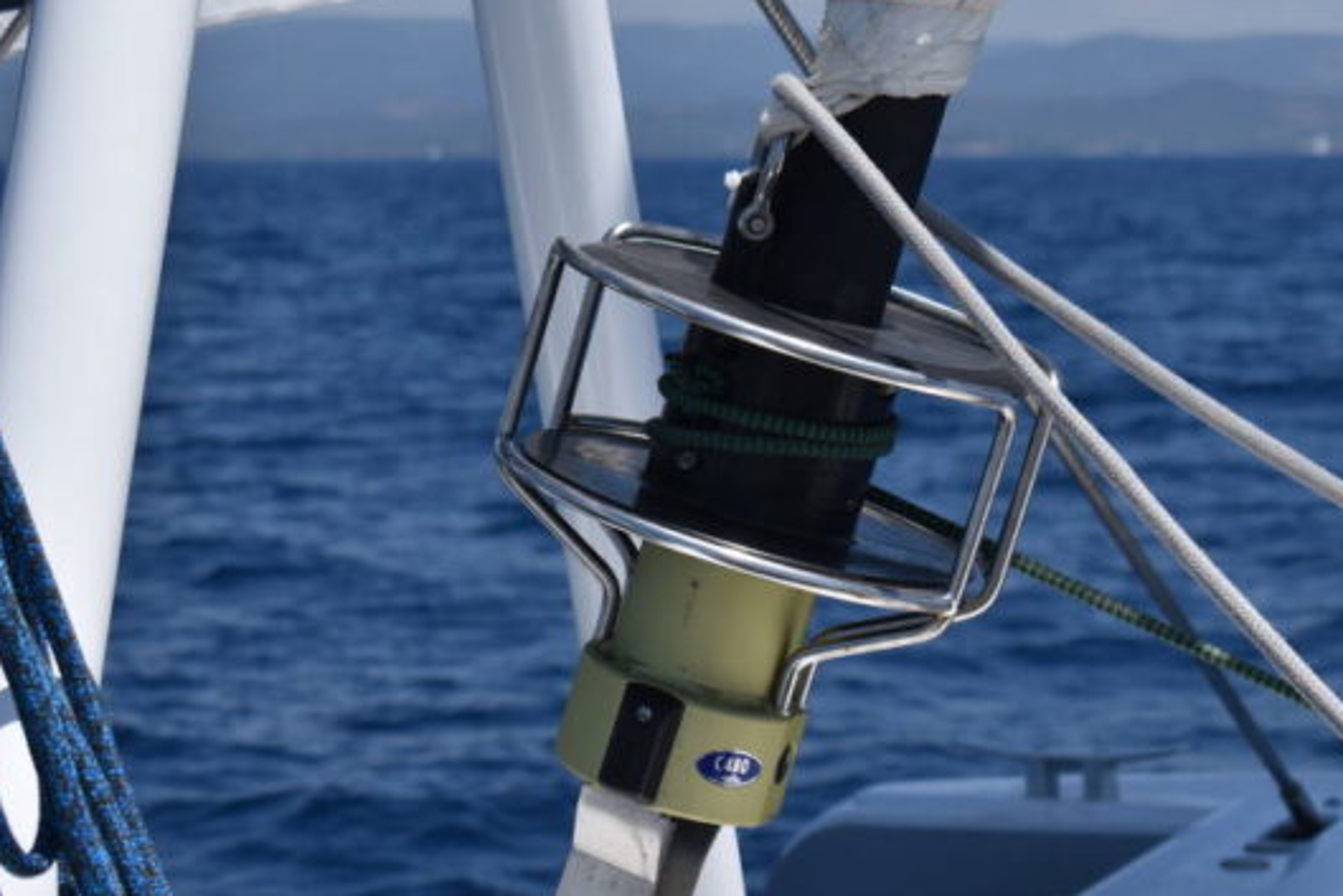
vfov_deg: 11.5
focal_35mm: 120
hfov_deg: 17.1
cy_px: 416
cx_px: 581
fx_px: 4467
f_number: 6.3
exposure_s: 1/800
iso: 100
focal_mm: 55
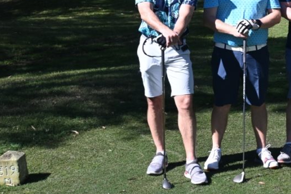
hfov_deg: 23.1
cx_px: 274
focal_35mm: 85
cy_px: 21
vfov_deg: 15.9
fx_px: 687
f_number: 5.6
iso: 400
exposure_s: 1/1600
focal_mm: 29
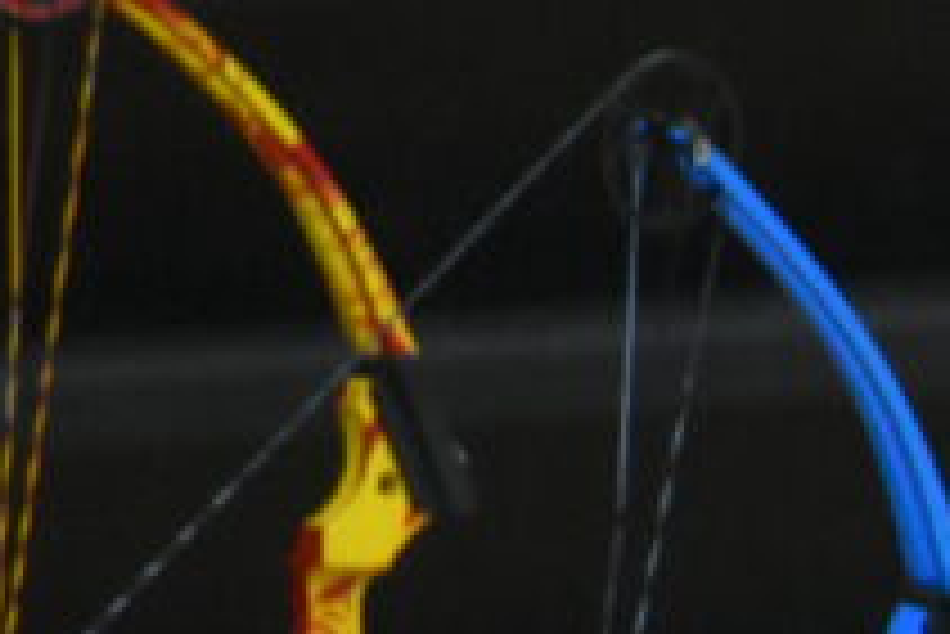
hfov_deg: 0.9
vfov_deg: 0.6
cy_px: 1576
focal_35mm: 2341
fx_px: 61817
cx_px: 2035
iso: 3200
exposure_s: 1/200
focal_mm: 300
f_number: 6.3
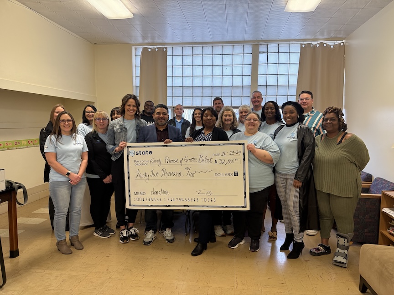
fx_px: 273
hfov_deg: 71.6
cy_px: 148
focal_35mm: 24
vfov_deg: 56.8
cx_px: 197
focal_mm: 6.76
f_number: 1.78
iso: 160
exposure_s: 1/120
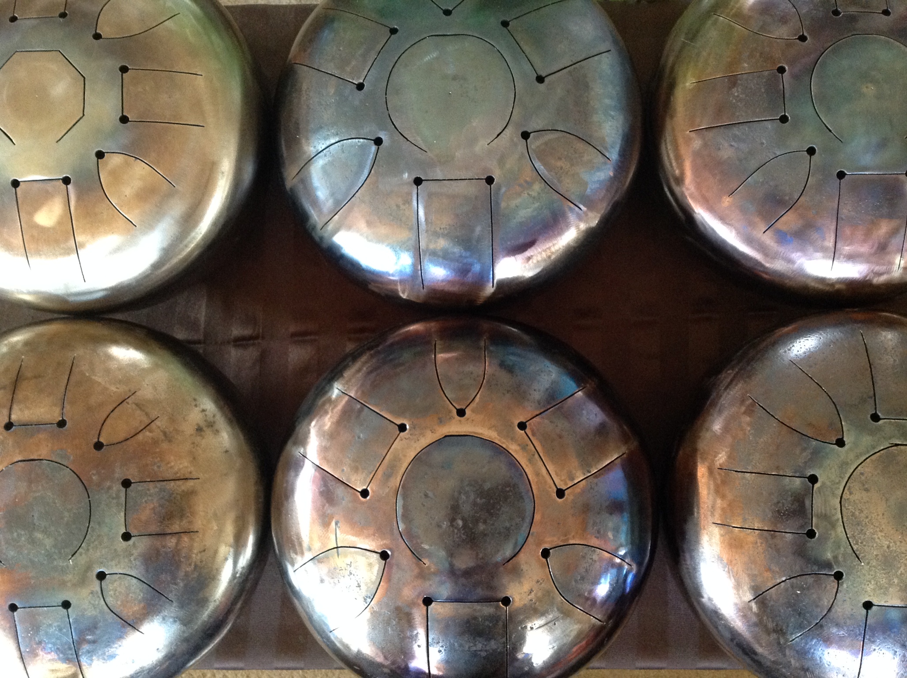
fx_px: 916
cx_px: 454
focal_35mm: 35
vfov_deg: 40.6
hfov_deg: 52.7
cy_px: 339
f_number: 2.4
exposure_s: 1/15
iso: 320
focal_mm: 4.28
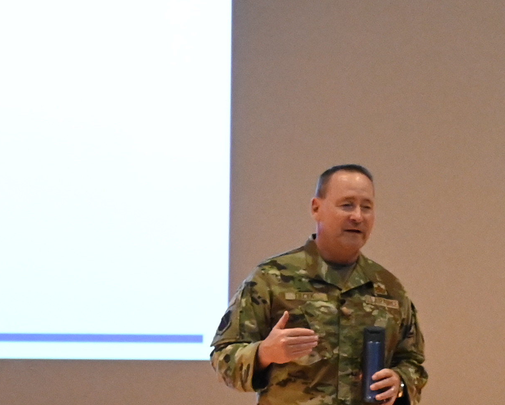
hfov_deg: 4.4
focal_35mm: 433
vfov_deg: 3.6
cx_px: 691
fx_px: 6473
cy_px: 439
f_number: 4
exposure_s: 1/100
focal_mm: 93
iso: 8000
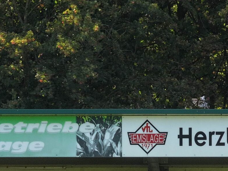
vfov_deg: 2.8
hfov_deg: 3.7
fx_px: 3542
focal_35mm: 538
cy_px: 277
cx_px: 315
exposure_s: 1/15
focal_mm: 30.71
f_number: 3.4
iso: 180
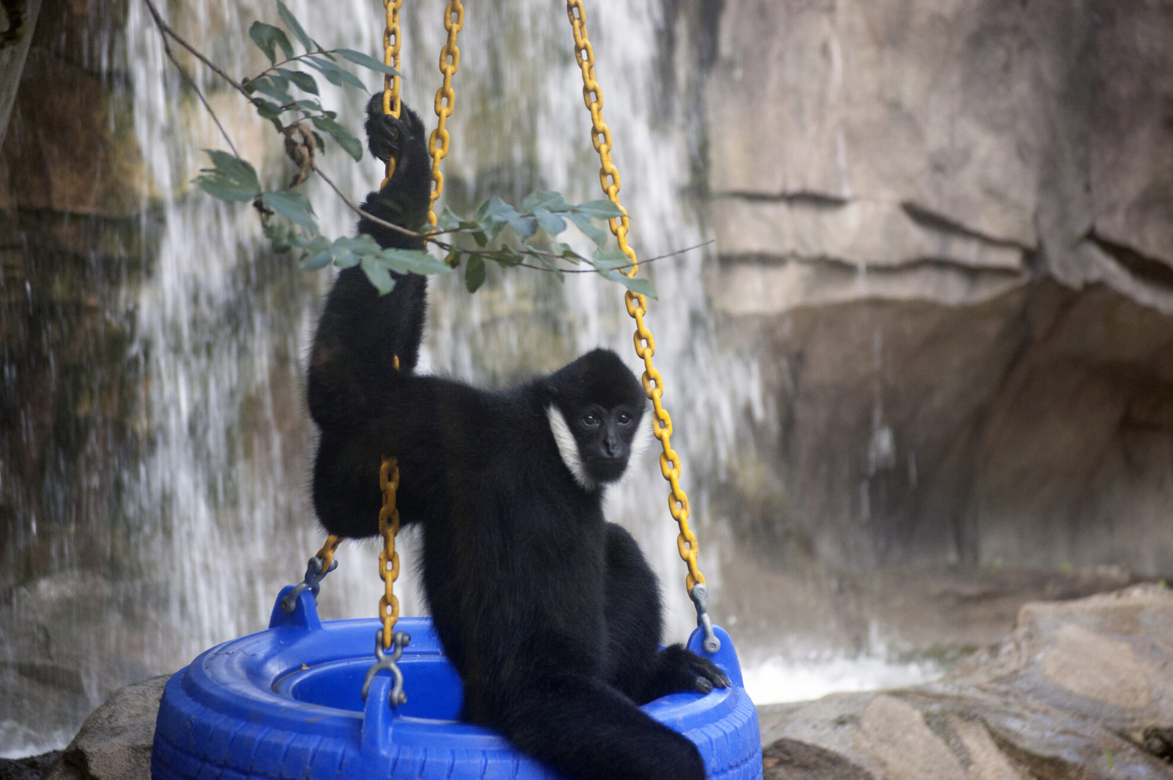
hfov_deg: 14.0
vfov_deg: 9.3
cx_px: 586
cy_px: 390
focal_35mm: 147
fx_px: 4786
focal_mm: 98
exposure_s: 1/80
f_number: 4.5
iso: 800
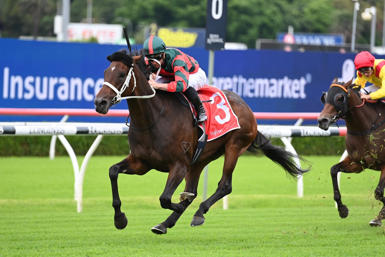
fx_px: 4064
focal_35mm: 380
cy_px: 128
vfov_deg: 3.6
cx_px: 192
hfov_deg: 5.4
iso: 1600
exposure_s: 1/1600
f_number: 5.6
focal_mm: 380
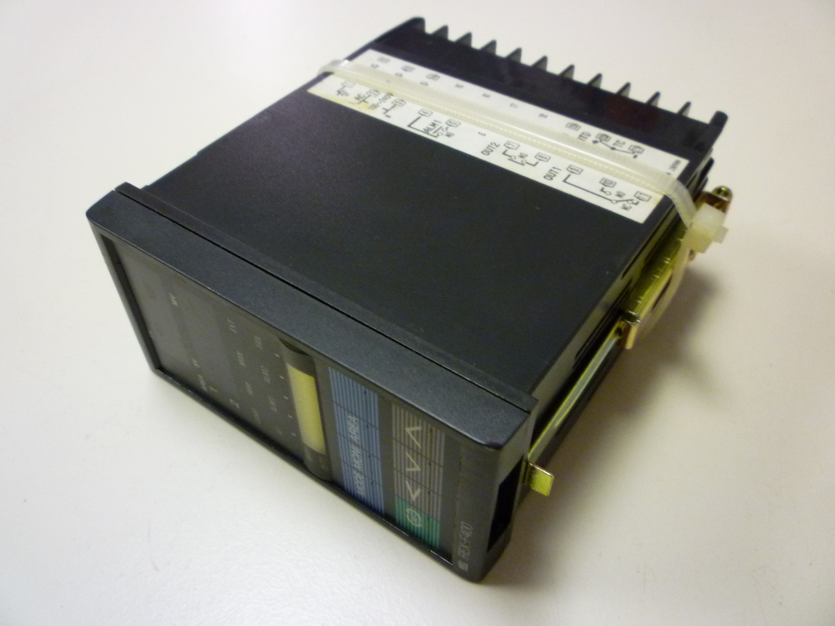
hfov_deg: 61.7
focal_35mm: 29
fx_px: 700
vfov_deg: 48.2
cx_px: 418
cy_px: 313
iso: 400
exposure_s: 1/20
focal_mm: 5.2
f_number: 3.3
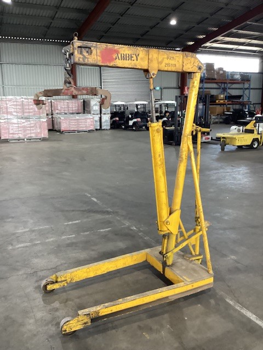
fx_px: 314
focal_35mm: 31
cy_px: 175
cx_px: 132
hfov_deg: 45.4
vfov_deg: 58.4
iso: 200
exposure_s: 1/50
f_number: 2.4
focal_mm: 3.3
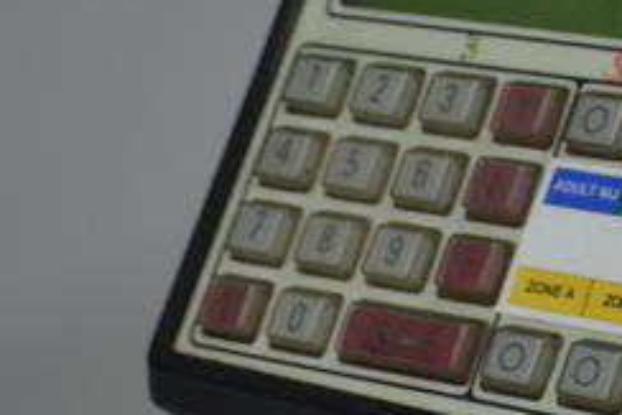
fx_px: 3060
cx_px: 999
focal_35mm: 177
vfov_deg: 7.8
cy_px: 179
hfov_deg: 11.1
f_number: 5
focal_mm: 36
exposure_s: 1/60
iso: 640
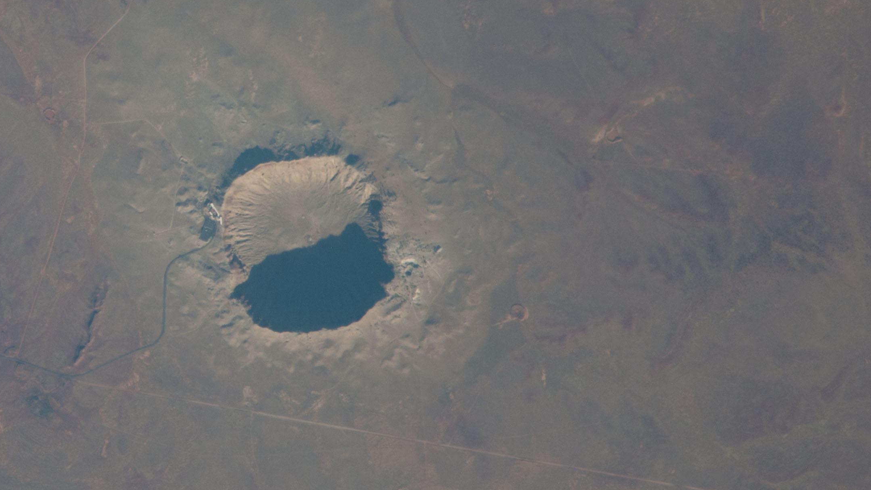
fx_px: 67651
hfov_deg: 0.7
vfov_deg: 0.4
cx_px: 46
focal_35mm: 2929
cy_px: 202
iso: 200
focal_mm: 1000
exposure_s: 1/500
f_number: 6.7
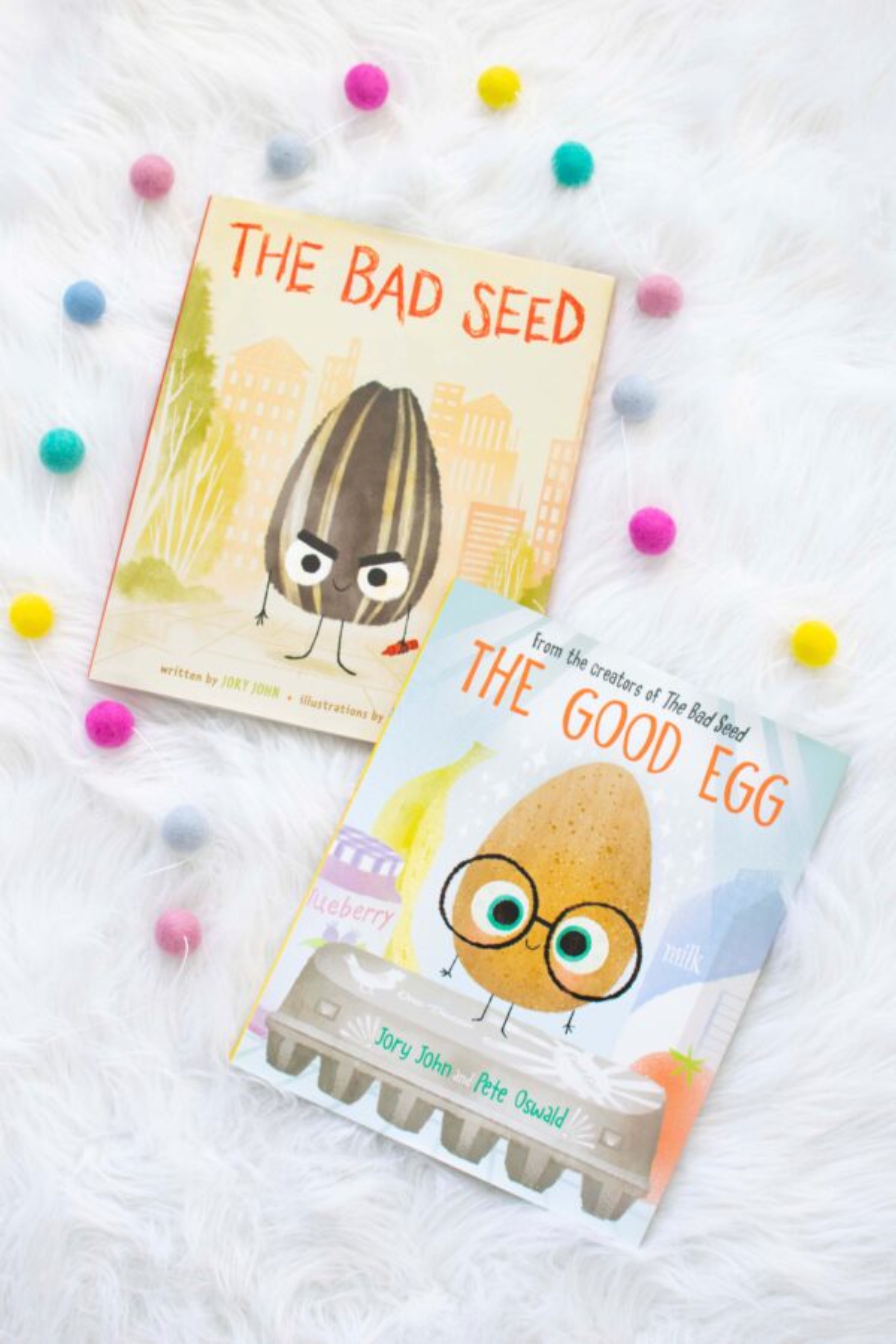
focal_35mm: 52
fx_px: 1960
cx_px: 448
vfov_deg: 37.9
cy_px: 672
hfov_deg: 25.8
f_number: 3.2
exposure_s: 1/100
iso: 200
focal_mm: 35
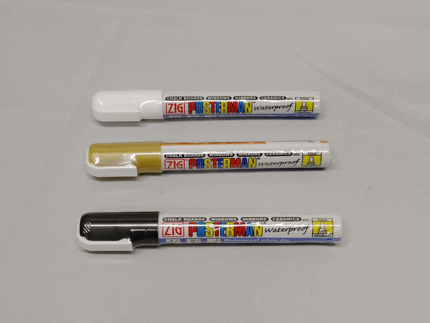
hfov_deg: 42.9
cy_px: 162
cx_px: 215
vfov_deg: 32.9
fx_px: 547
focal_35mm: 44
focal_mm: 5.58
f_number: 1.8
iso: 50
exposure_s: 1/120
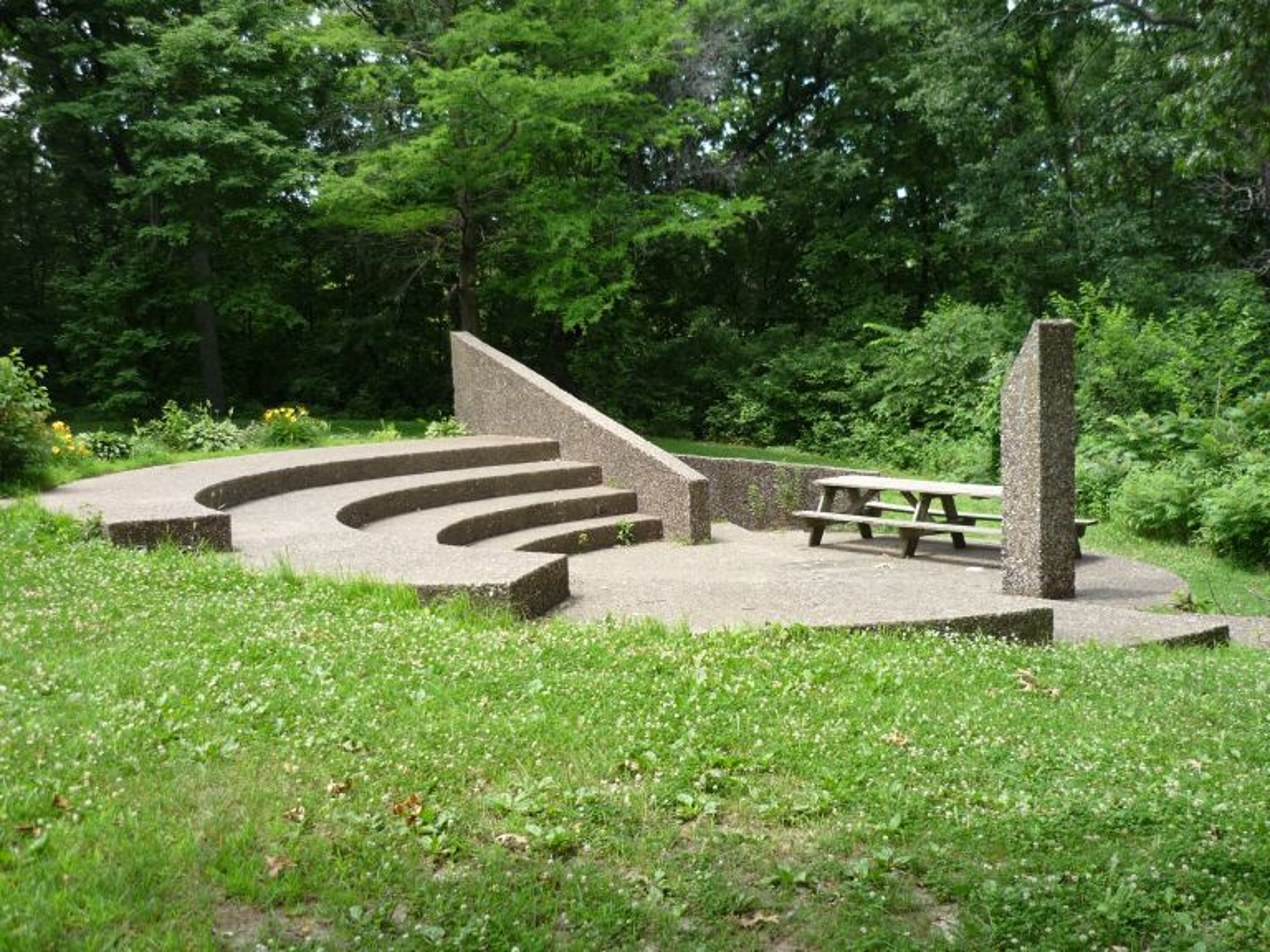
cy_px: 476
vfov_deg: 42.9
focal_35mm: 33
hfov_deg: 55.4
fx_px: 1211
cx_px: 635
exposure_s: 1/250
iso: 100
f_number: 2.8
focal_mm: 5.5
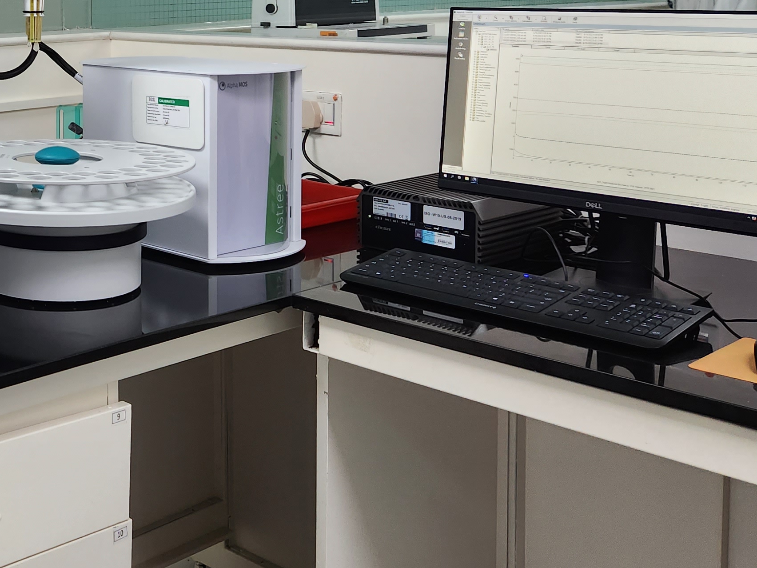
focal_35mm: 54
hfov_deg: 32.6
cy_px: 48
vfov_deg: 26.1
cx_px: -7
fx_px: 1181
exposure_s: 1/100
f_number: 1.8
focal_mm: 5.4
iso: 160
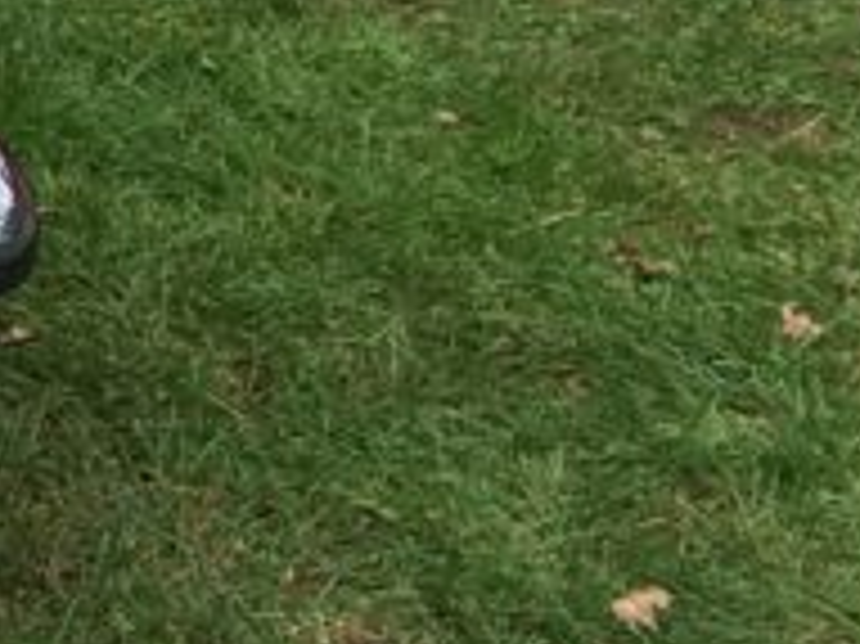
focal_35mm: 174
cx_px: -1533
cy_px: -815
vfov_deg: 8.0
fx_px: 4320
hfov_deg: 9.4
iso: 25
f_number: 2.2
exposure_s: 1/189
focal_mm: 4.15
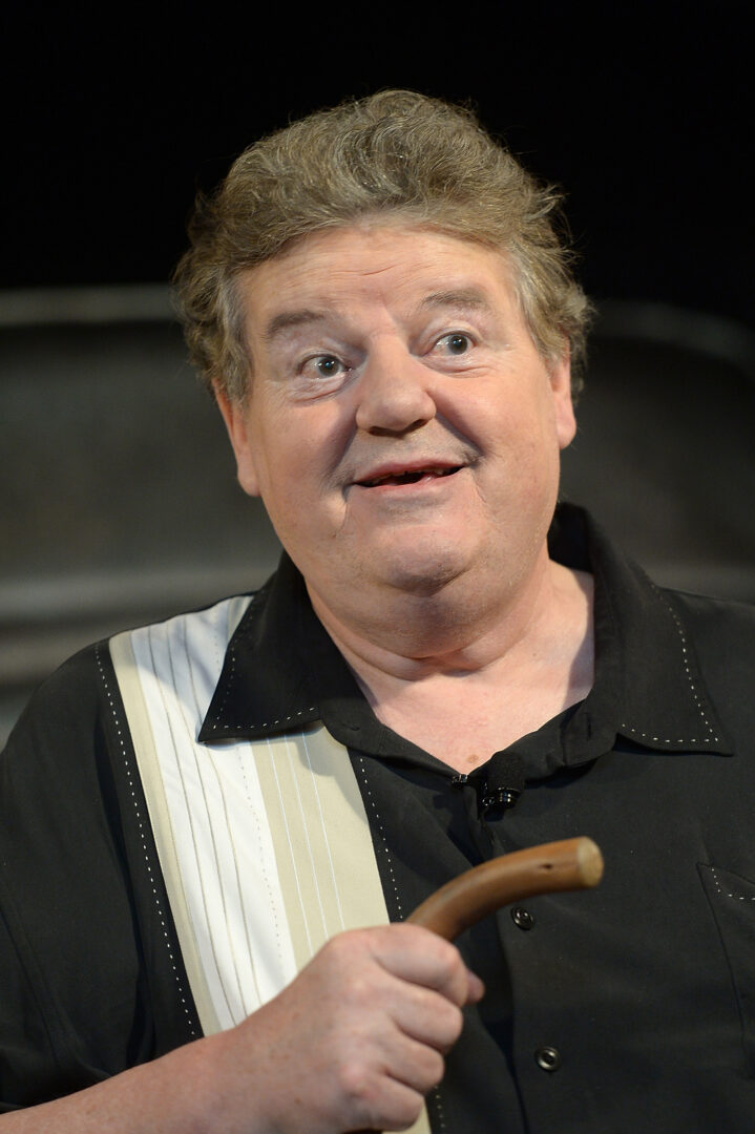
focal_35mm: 165
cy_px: 567
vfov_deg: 12.5
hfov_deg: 8.3
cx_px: 378
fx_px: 5195
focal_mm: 165
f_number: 2.8
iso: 2000
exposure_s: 1/200
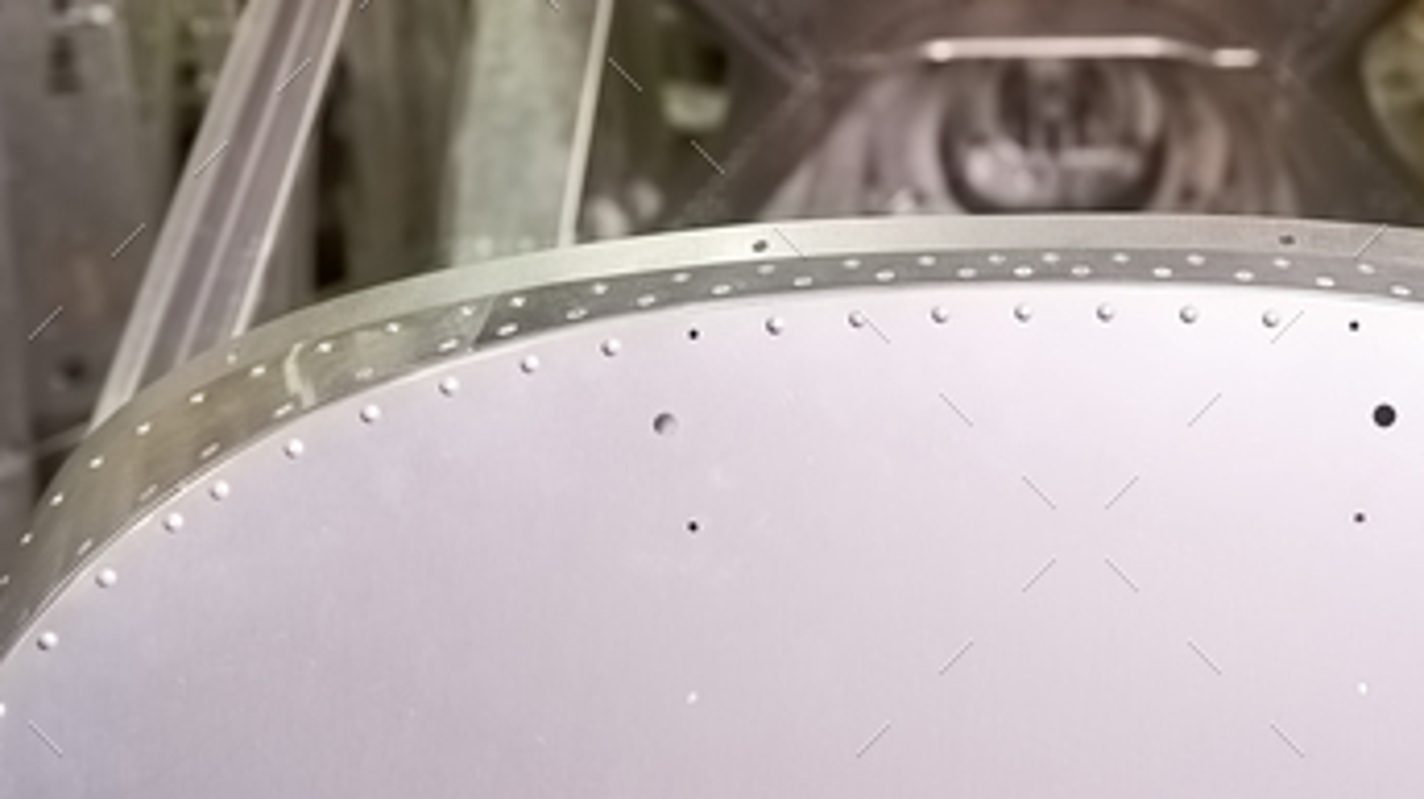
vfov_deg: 18.8
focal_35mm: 63
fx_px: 2377
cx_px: 1060
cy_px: 103
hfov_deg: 32.7
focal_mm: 35
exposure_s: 1/250
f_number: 3.5
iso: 1000
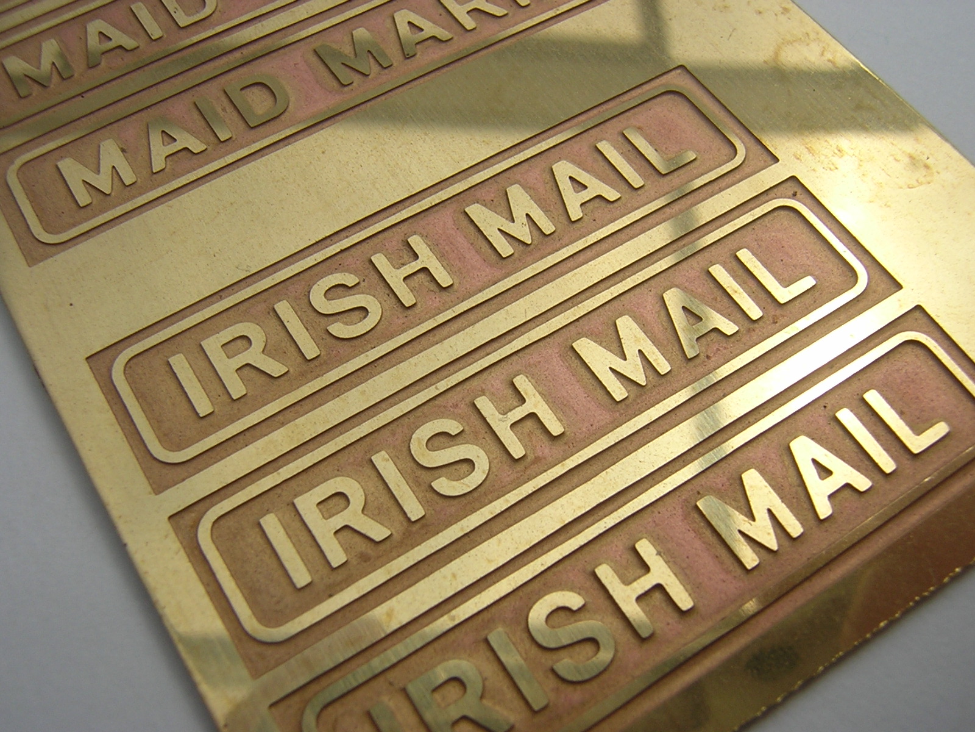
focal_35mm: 36
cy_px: 366
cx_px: 488
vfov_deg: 39.7
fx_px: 1014
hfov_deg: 51.4
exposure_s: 1/504
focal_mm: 4.7
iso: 100
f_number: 5.2
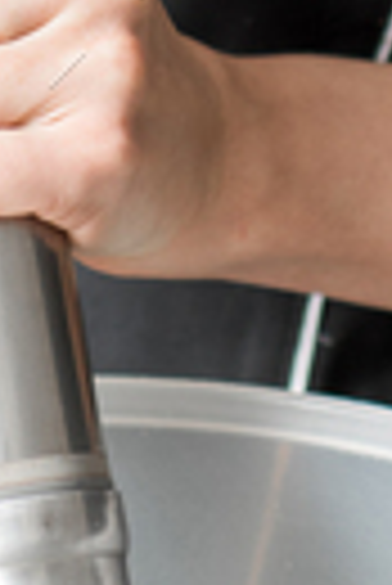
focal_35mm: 578
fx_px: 9415
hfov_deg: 2.4
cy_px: -958
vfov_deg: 3.5
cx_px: 360
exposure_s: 1/200
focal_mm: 85
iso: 250
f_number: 2.2
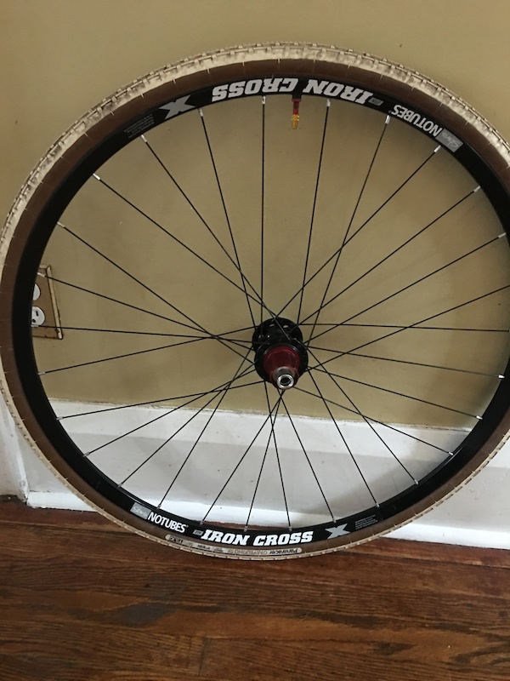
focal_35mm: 29
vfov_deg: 61.7
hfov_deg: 48.2
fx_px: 570
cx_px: 255
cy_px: 340
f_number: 2.2
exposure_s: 1/4
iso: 80
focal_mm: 4.15
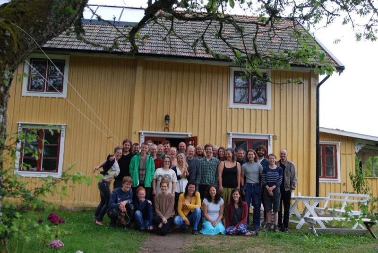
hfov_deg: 57.2
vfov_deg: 40.0
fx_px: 347
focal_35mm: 33
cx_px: 189
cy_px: 126
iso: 200
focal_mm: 22
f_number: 4.5
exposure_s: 1/160
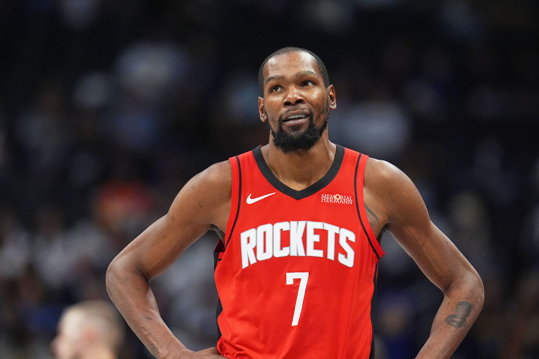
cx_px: 270
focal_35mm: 400
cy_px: 180
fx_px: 5988
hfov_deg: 5.2
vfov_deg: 3.4
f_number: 3.5
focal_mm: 400
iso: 5000
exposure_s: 1/1600
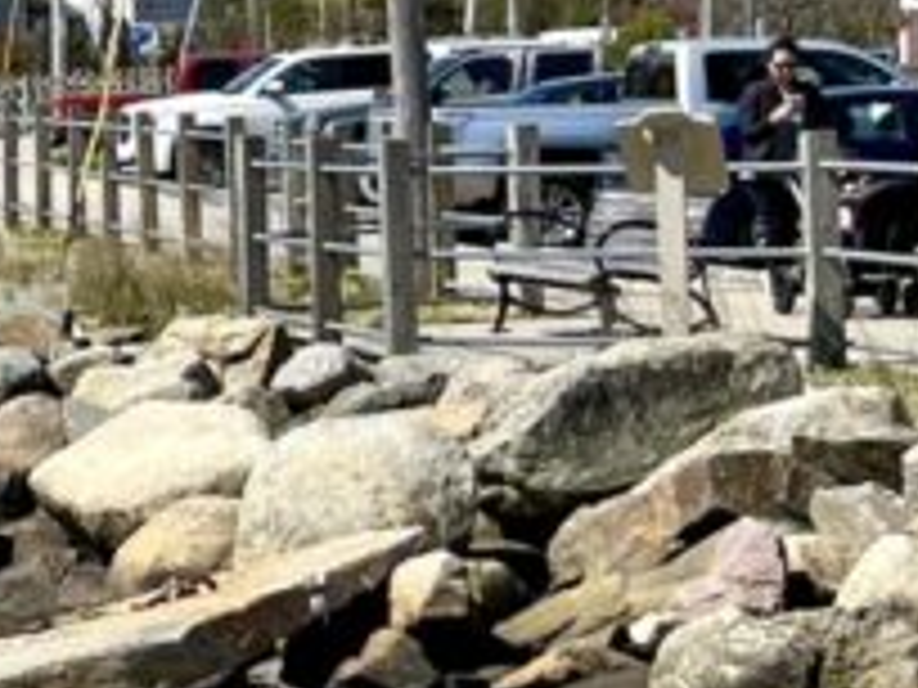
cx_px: -1490
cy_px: 148
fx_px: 4137
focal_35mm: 156
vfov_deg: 9.5
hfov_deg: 10.4
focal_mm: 5.1
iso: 50
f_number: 1.6
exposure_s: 1/4854
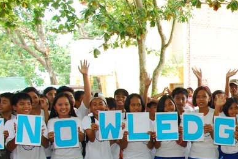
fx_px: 470
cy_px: 146
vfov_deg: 18.9
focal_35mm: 71
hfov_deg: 25.7
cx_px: 280
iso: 200
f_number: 4.5
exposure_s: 1/60
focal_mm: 18
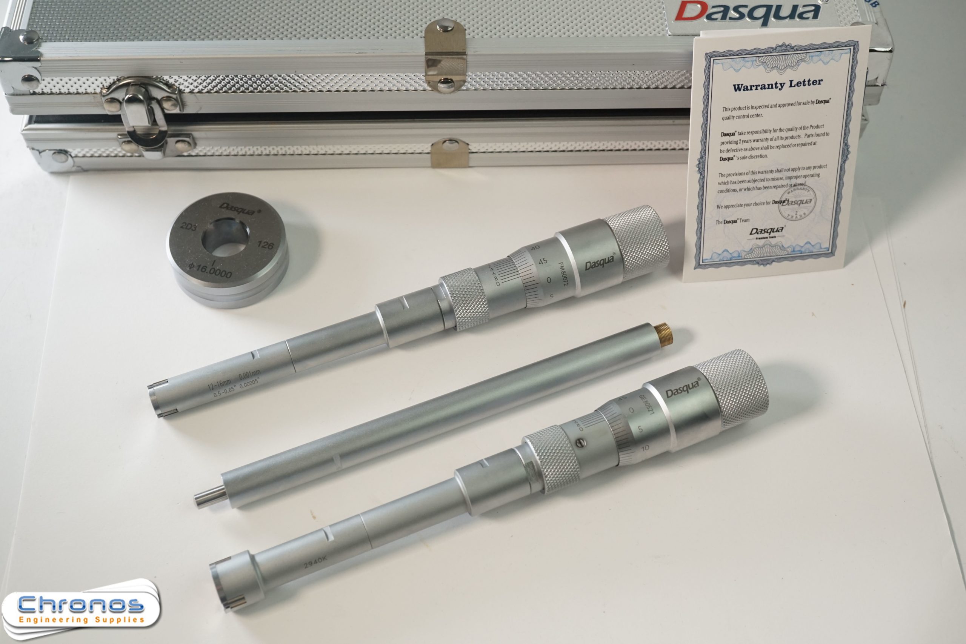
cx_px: 483
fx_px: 1207
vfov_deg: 29.9
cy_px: 322
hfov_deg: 43.6
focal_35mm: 45
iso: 800
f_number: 5.6
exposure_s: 1/500
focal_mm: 30
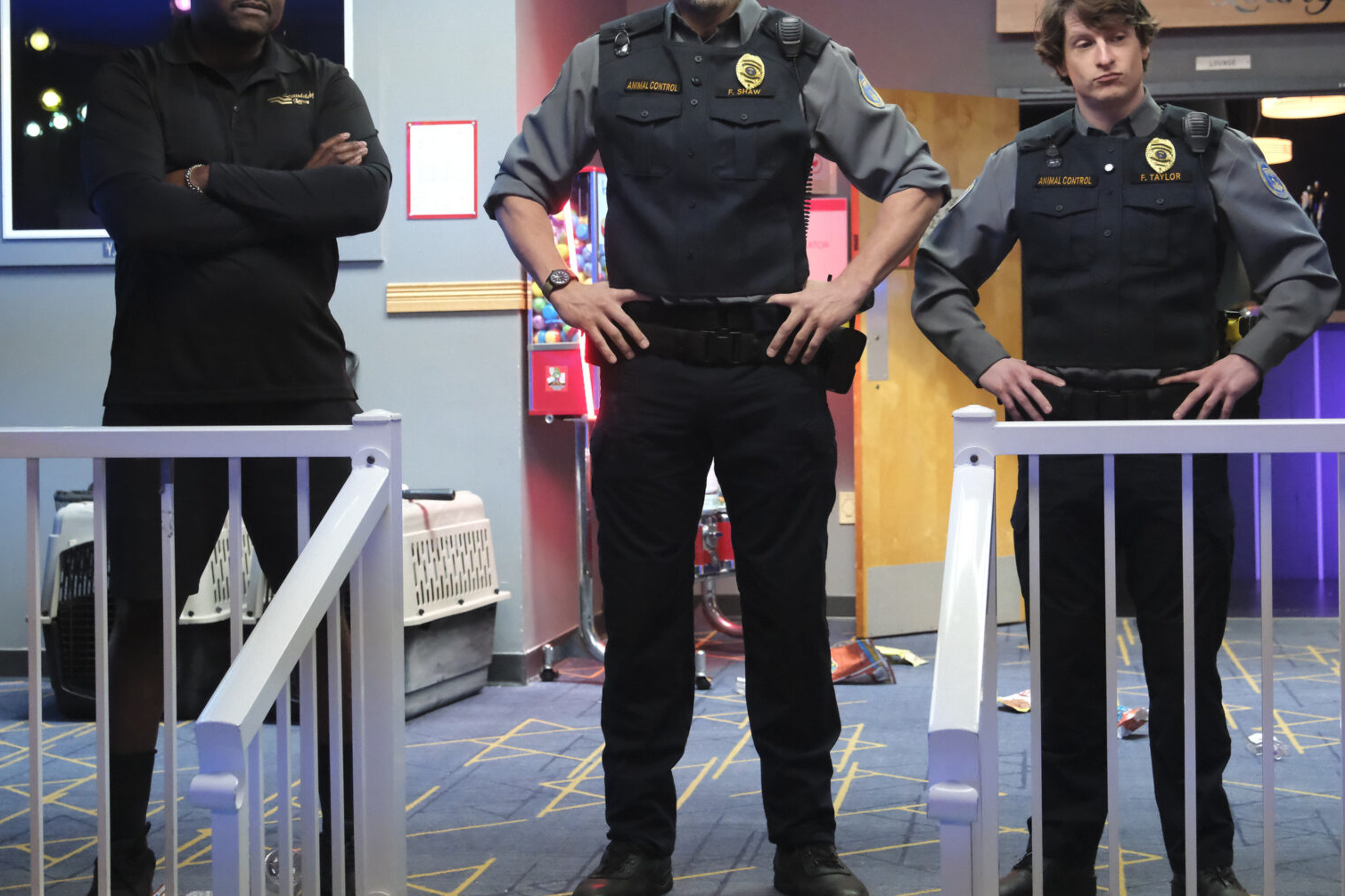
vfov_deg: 23.7
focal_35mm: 57
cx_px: 725
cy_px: 348
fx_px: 2129
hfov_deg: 35.0
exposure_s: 1/250
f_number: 3.2
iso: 10000
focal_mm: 28.3
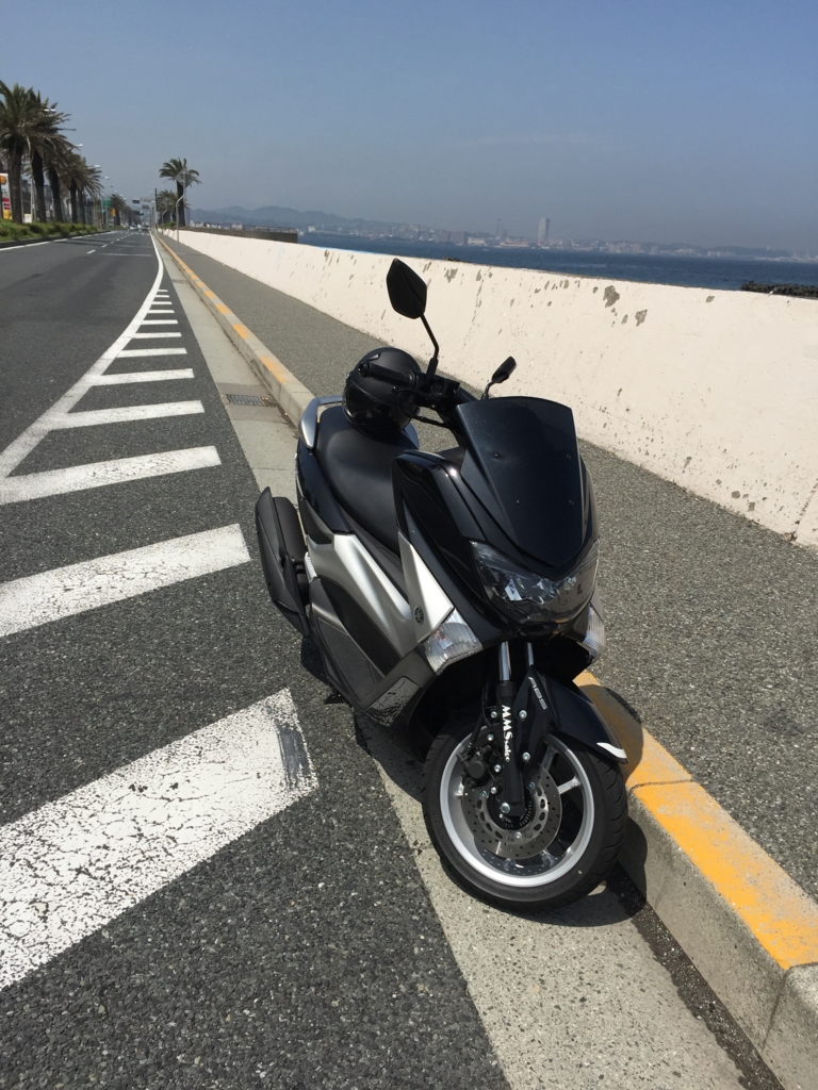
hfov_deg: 48.2
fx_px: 914
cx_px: 409
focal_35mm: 29
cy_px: 545
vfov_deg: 61.7
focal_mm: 4.15
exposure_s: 1/3968
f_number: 2.2
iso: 32
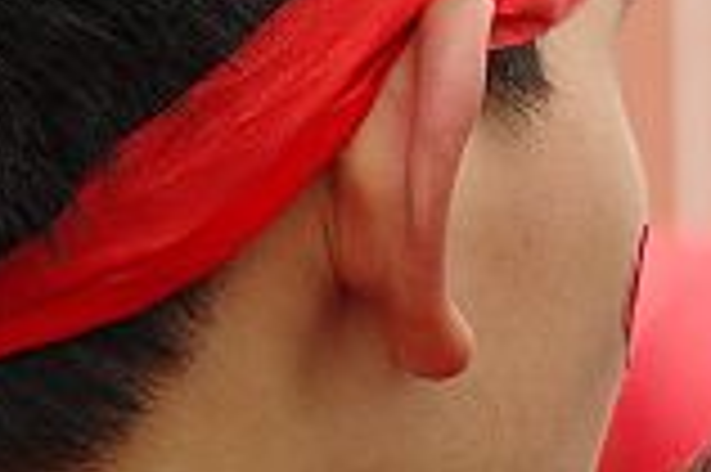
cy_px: 1047
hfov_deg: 3.6
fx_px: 11226
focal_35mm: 569
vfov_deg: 2.4
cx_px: 873
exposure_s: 1/200
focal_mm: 50
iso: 250
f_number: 5
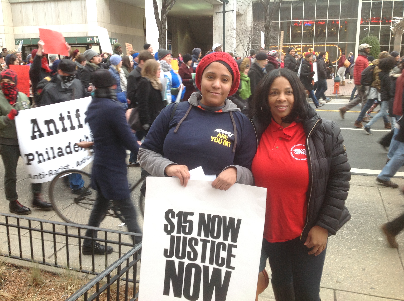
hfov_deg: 52.7
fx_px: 408
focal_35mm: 35
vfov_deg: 40.6
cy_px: 150
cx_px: 202
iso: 64
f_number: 2.4
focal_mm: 4.28
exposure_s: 1/40
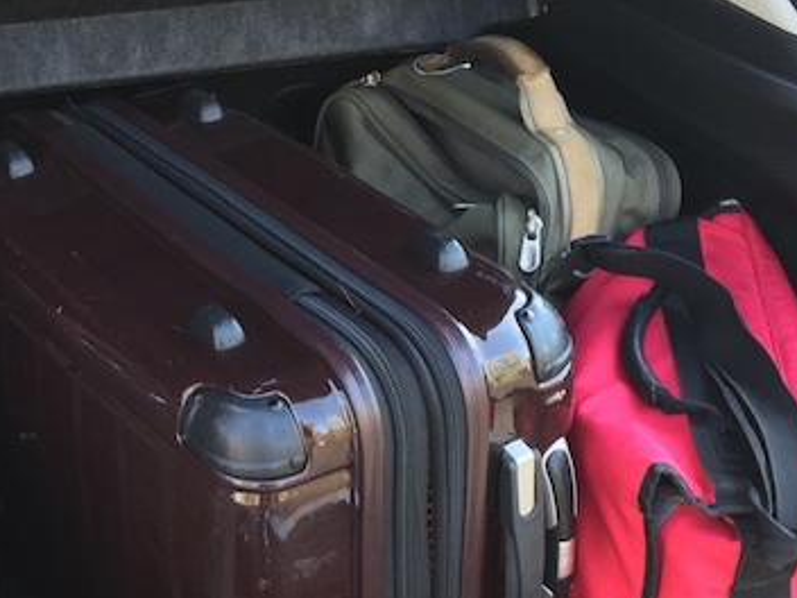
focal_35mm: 70
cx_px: 120
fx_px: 1612
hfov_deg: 27.0
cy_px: 612
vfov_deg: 20.3
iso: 32
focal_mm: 4.15
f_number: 2.2
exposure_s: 1/40
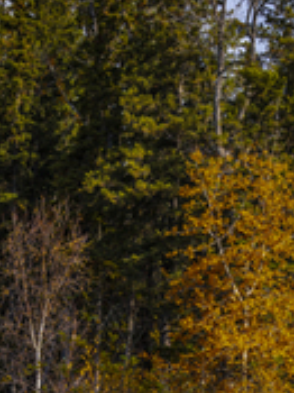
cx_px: 100
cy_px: 465
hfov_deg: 9.6
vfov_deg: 12.5
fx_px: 1746
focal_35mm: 154
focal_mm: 38.2
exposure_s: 1/160
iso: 200
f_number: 8
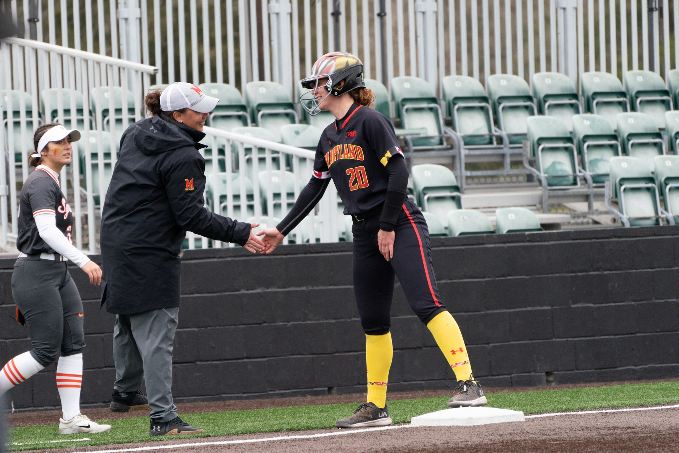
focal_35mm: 409
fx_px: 7715
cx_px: 340
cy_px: 226
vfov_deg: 3.4
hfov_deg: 5.0
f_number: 6.3
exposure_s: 1/800
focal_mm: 273
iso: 1600
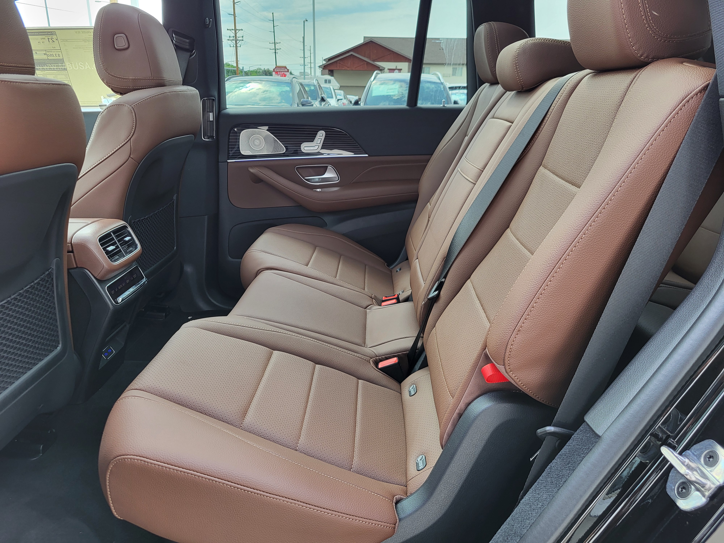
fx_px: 544
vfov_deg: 53.1
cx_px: 362
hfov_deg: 67.3
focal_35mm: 26
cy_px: 272
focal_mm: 5.4
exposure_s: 1/120
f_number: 1.8
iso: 64
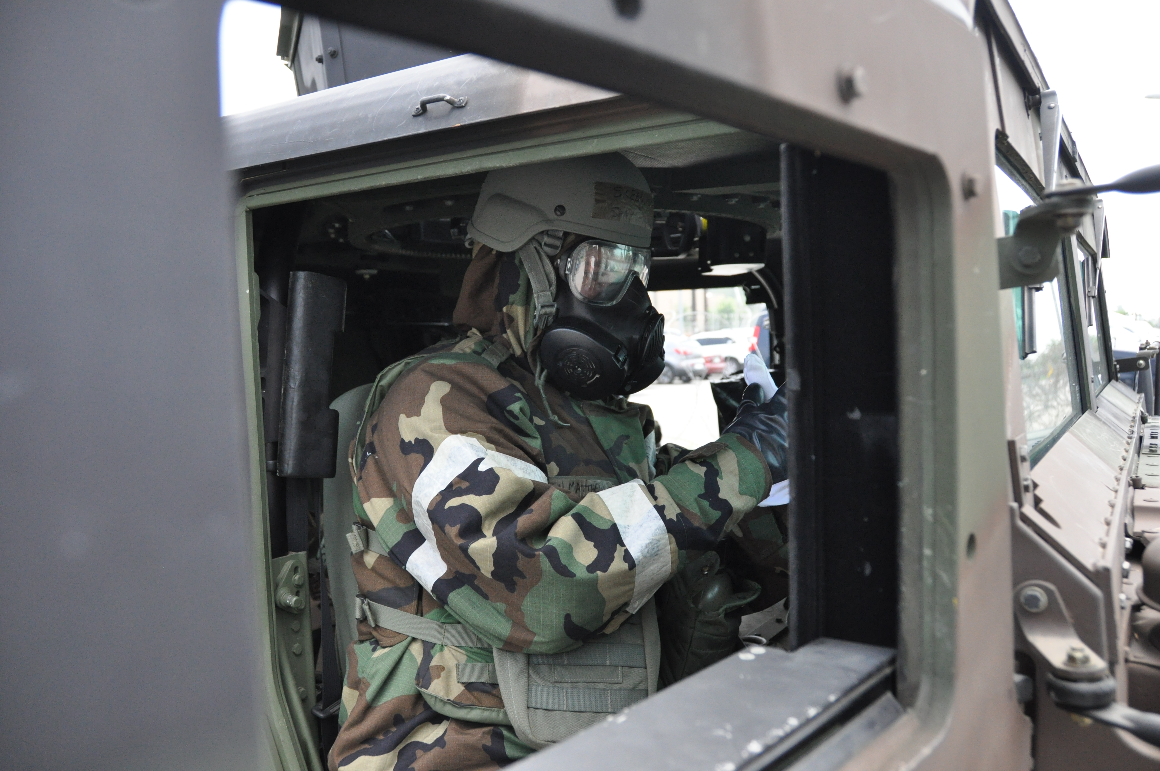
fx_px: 869
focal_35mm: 27
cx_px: 580
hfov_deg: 67.4
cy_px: 386
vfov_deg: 47.8
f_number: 3.5
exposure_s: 1/1600
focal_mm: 18
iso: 1250
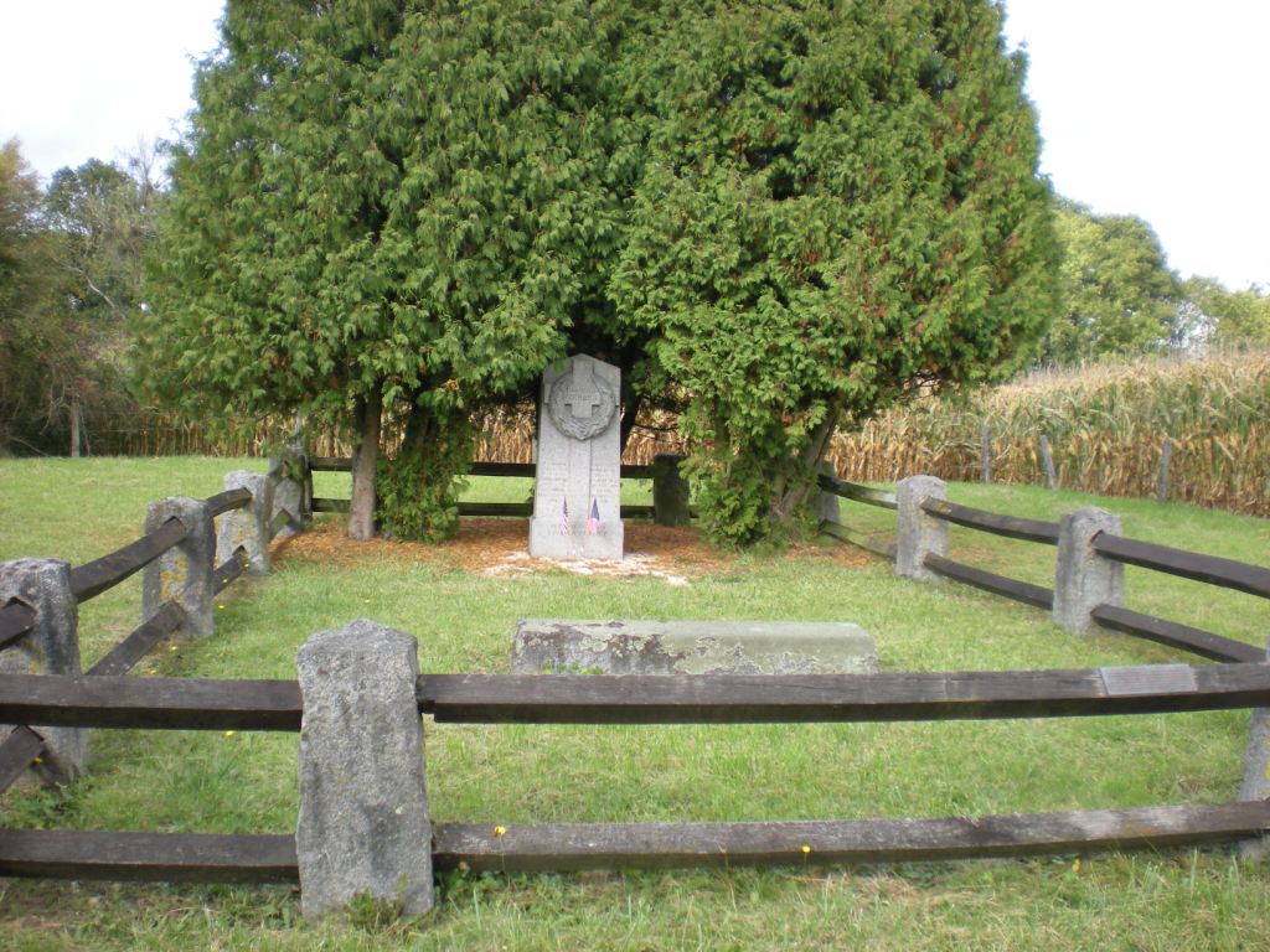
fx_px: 1394
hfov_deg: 49.0
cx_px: 635
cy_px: 476
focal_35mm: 38
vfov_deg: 37.7
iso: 64
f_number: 3.1
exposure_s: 1/163
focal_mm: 6.3
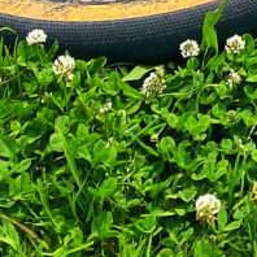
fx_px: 1495
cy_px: -702
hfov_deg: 8.6
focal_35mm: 178
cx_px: 706
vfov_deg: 7.5
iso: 32
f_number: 1.8
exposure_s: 1/4808
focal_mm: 4.25
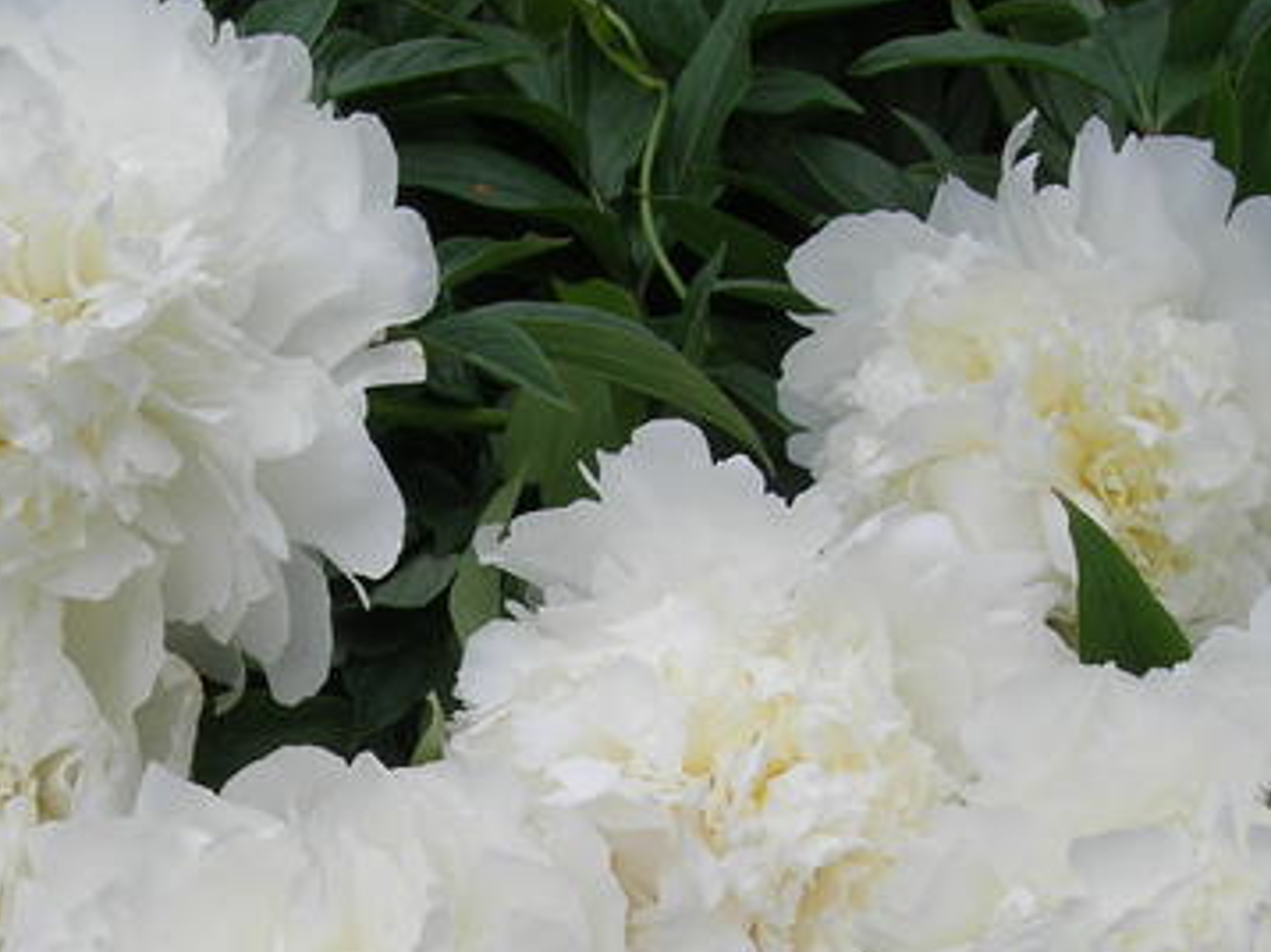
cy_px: 995
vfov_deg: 16.9
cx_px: 341
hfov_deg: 22.8
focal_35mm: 85
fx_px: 3119
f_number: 4.8
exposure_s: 1/510
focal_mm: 7.8
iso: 64
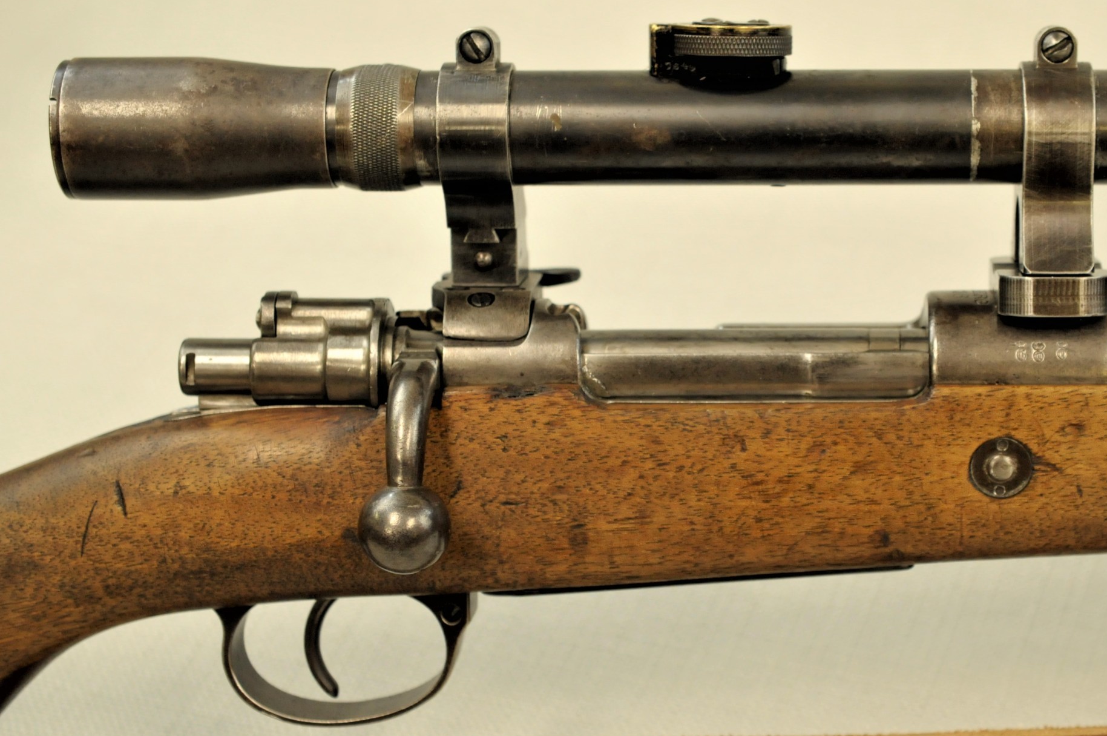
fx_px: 2519
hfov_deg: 24.7
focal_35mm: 82
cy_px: 431
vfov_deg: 16.6
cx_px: 747
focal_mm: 40
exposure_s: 1/100
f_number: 4.5
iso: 800
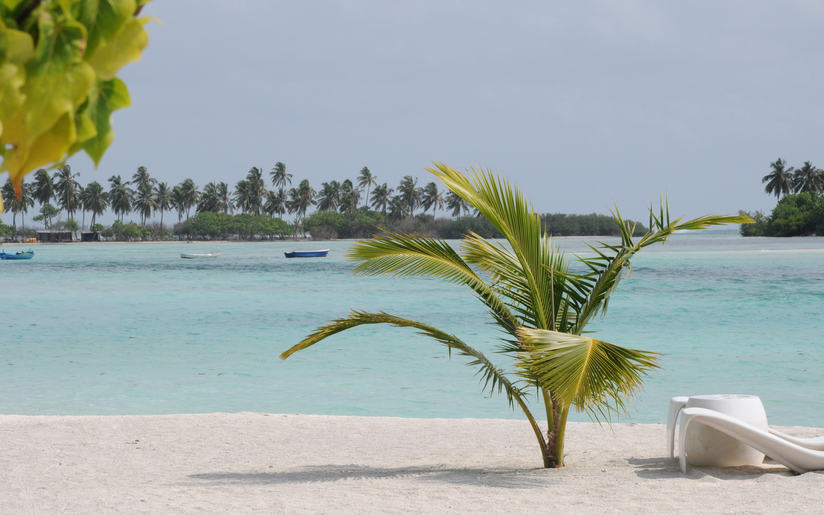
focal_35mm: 162
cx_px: 412
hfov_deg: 13.0
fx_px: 3627
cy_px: 254
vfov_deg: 8.1
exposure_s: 1/400
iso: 500
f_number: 20
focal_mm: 105
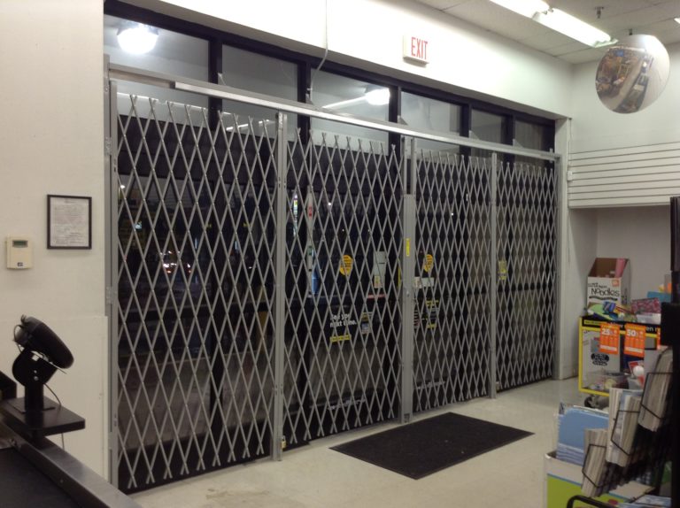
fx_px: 647
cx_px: 340
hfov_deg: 55.4
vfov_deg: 42.9
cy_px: 254
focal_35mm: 33
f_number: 2.4
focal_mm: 3.3
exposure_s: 1/24
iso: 40
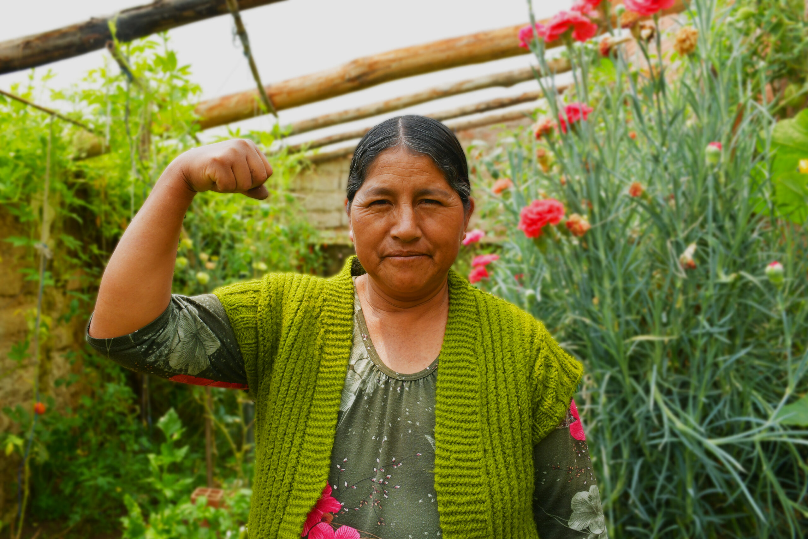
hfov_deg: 61.9
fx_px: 673
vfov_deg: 43.6
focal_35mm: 30
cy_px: 270
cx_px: 404
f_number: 8
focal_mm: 20
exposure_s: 1/250
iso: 200
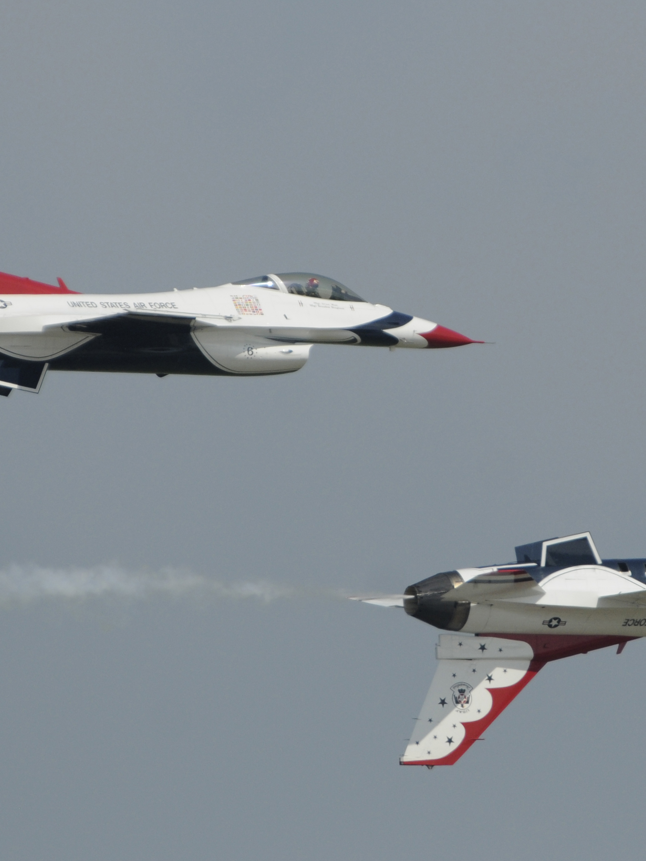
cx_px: 428
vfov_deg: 1.5
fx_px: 32422
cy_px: 430
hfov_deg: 1.1
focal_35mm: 1303
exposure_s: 1/4000
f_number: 5
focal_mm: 600
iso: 200
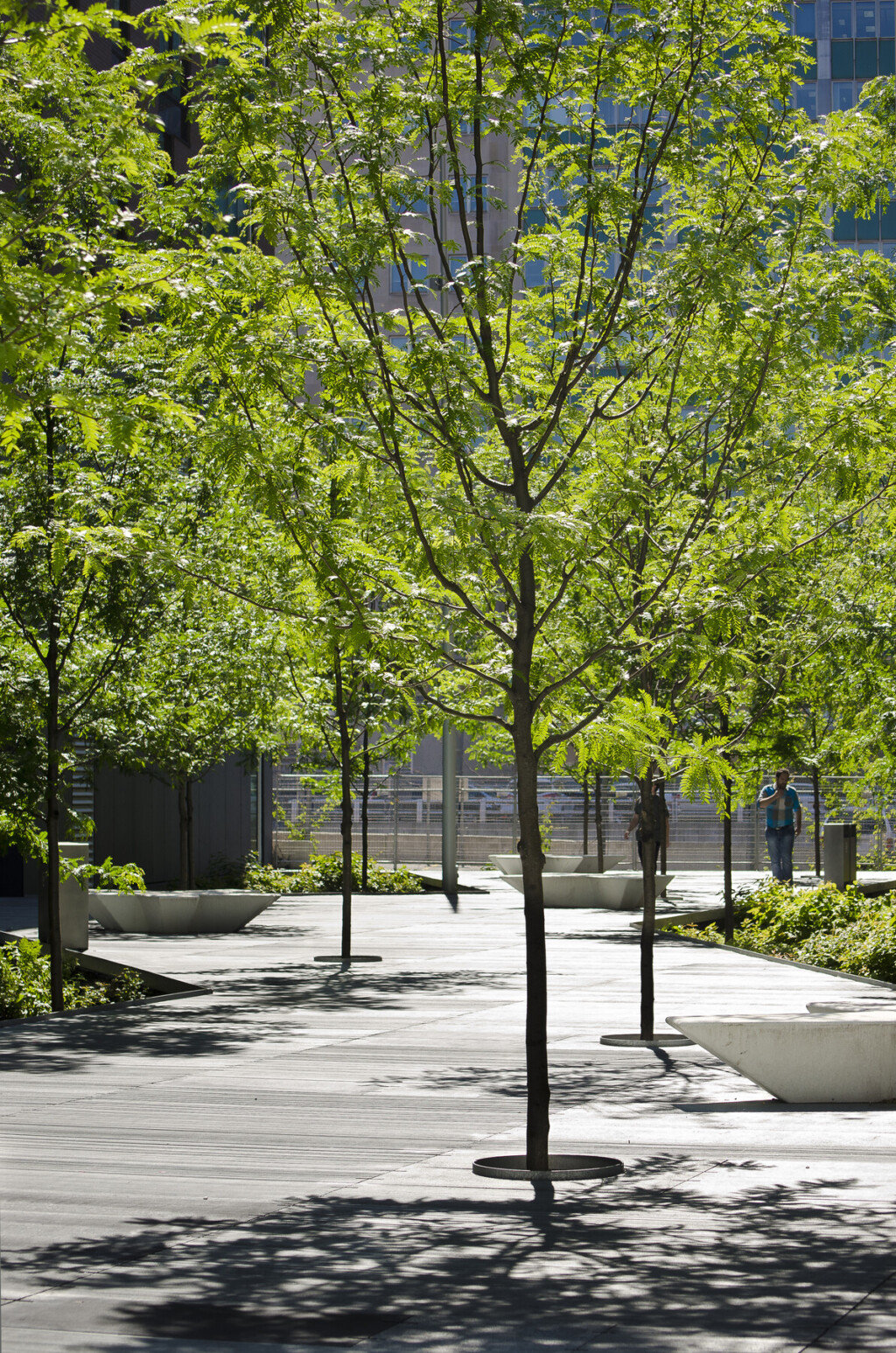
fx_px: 3094
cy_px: 676
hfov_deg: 16.5
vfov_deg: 24.7
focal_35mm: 82
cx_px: 448
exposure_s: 1/320
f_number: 7.1
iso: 100
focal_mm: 55
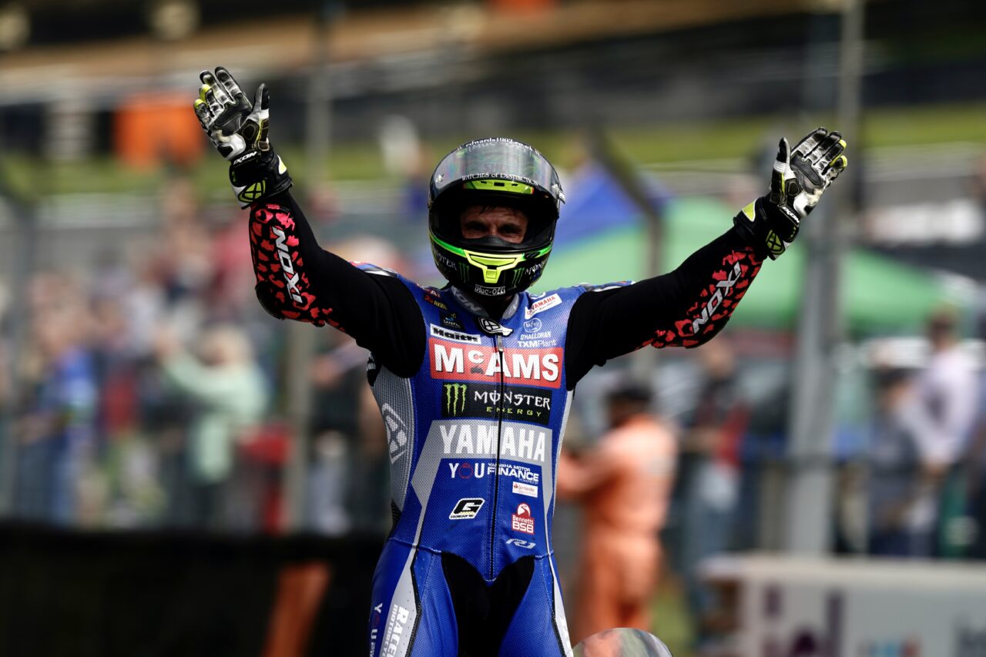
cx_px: 493
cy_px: 328
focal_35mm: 600
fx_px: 16430
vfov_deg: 2.3
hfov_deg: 3.4
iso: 80
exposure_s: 1/640
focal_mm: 600
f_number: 7.1
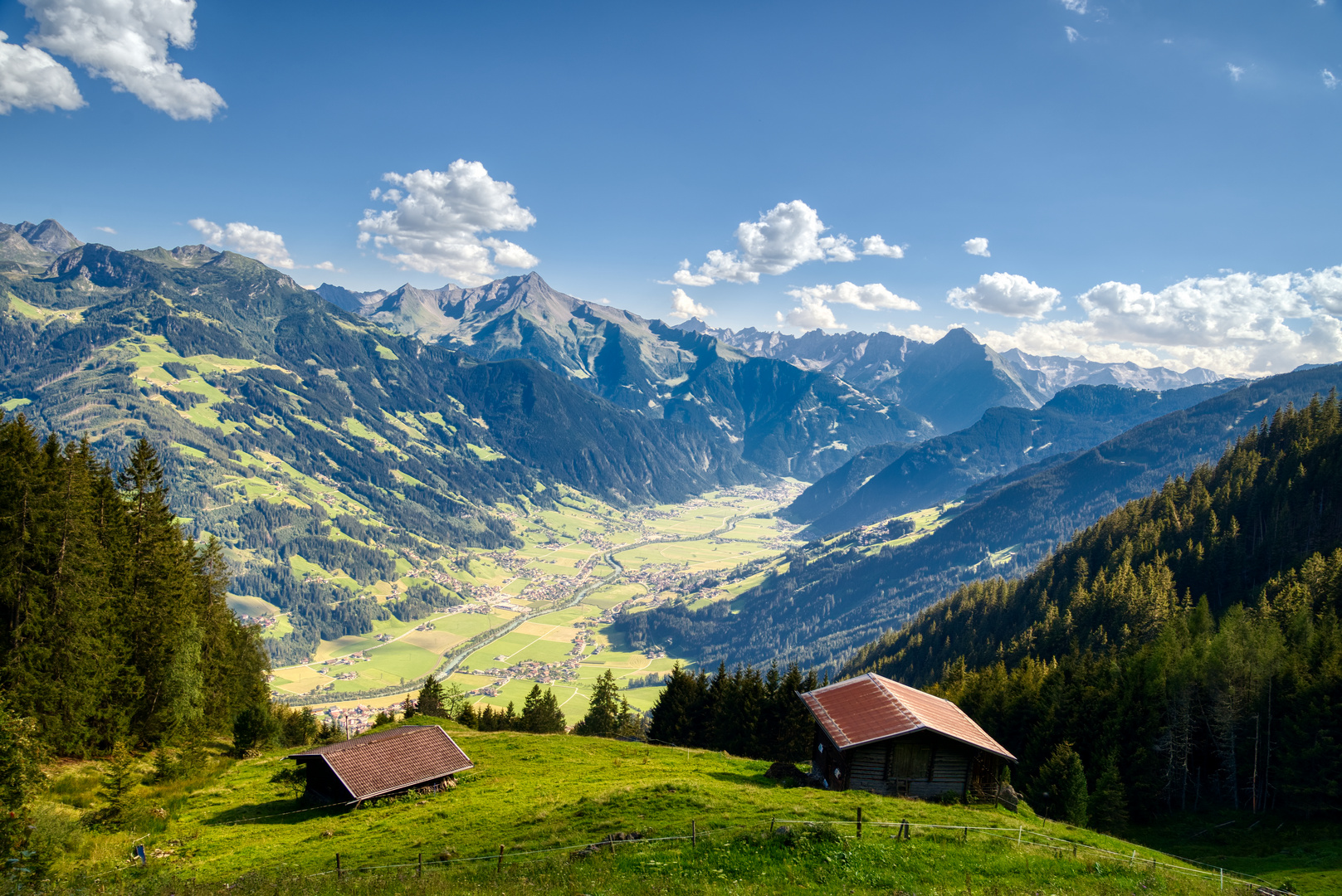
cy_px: 448
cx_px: 671
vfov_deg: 51.3
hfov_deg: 71.5
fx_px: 932
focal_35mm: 25
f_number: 7.1
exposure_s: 1/100
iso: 100
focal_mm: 25
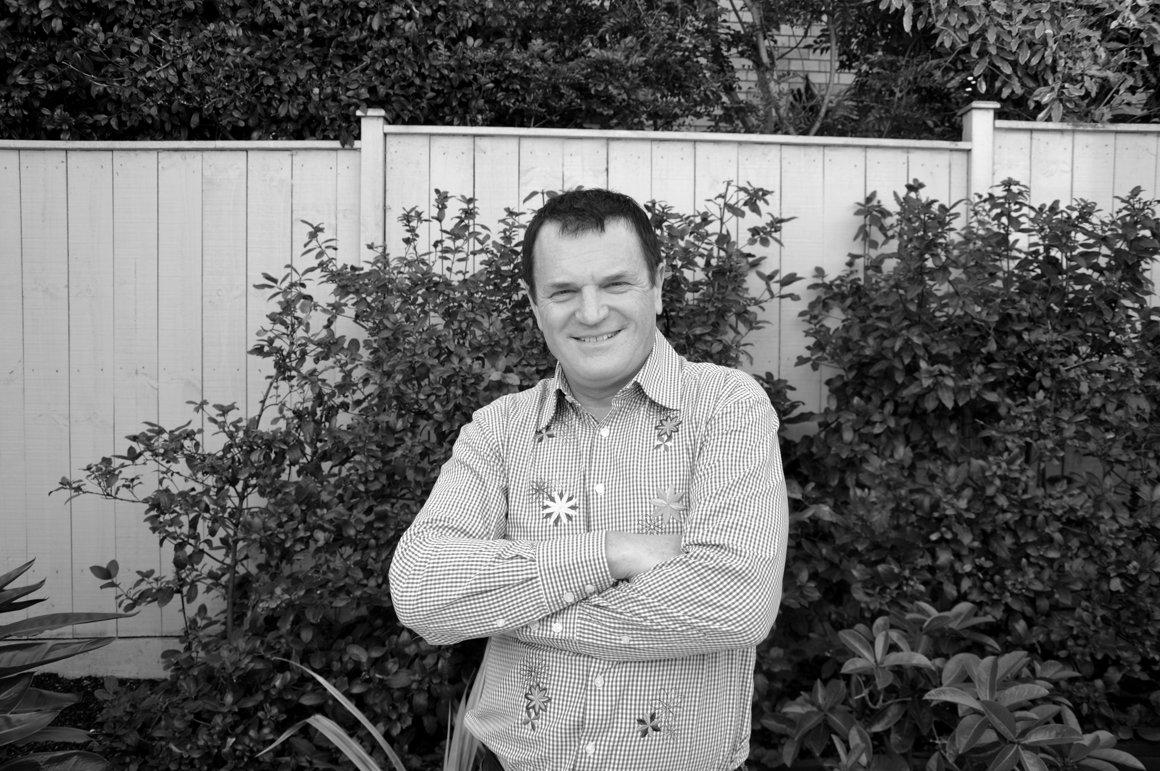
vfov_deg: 39.9
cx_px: 580
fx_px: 1062
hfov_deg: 57.3
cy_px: 386
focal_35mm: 33
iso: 100
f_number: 5
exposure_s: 1/100
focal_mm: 22
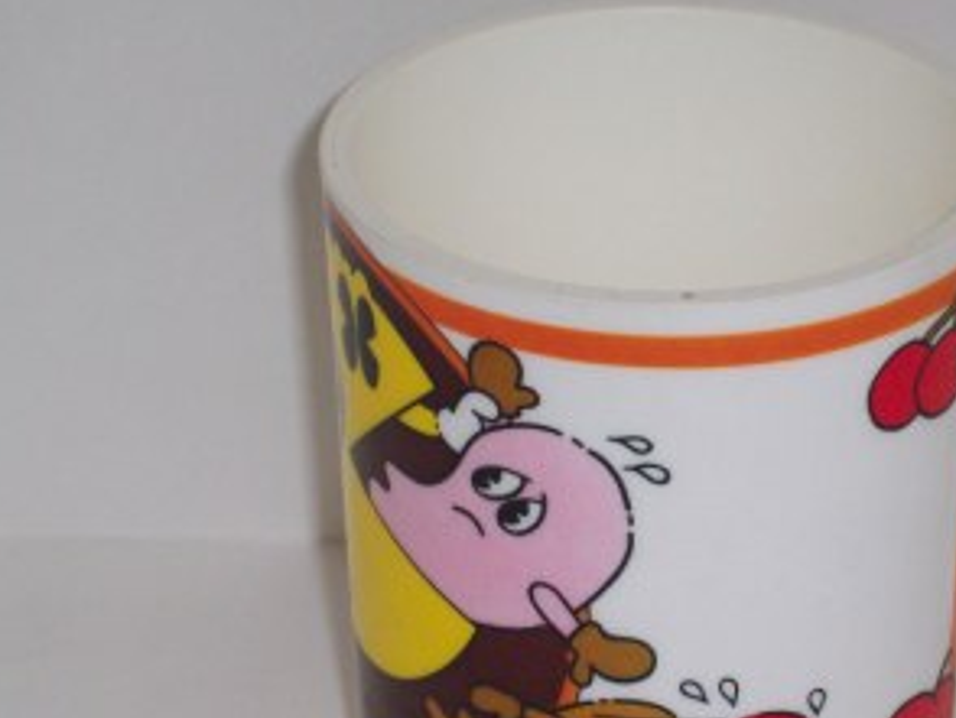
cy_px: 487
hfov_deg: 14.0
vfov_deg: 10.6
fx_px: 3870
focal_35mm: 140
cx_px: 676
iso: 160
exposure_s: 1/80.3
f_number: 4.7
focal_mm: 15.3
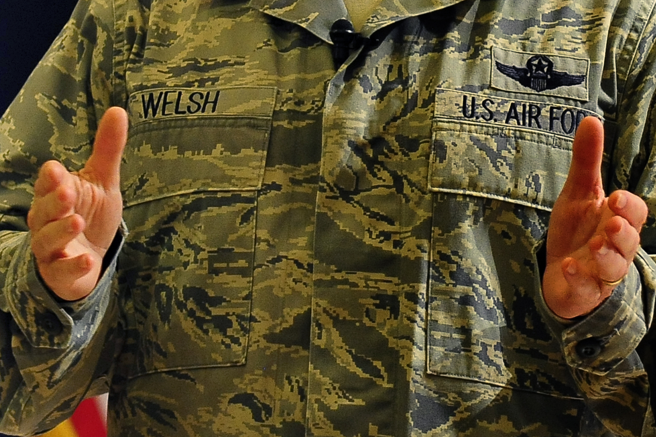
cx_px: 224
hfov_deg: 7.3
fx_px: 5154
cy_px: 3
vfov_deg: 4.8
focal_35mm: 283
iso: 2500
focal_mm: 125
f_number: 2.8
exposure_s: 1/125
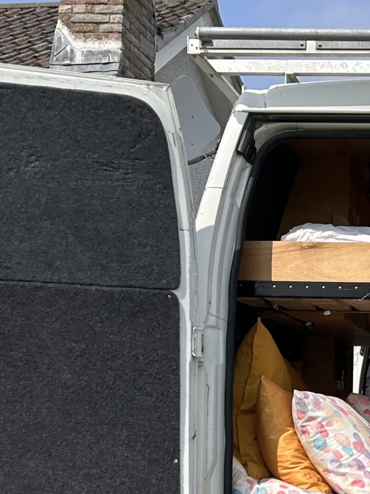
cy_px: 415
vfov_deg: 22.6
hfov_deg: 16.4
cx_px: 477
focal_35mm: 85
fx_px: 1212
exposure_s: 1/5882
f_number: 1.5
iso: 50
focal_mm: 5.7
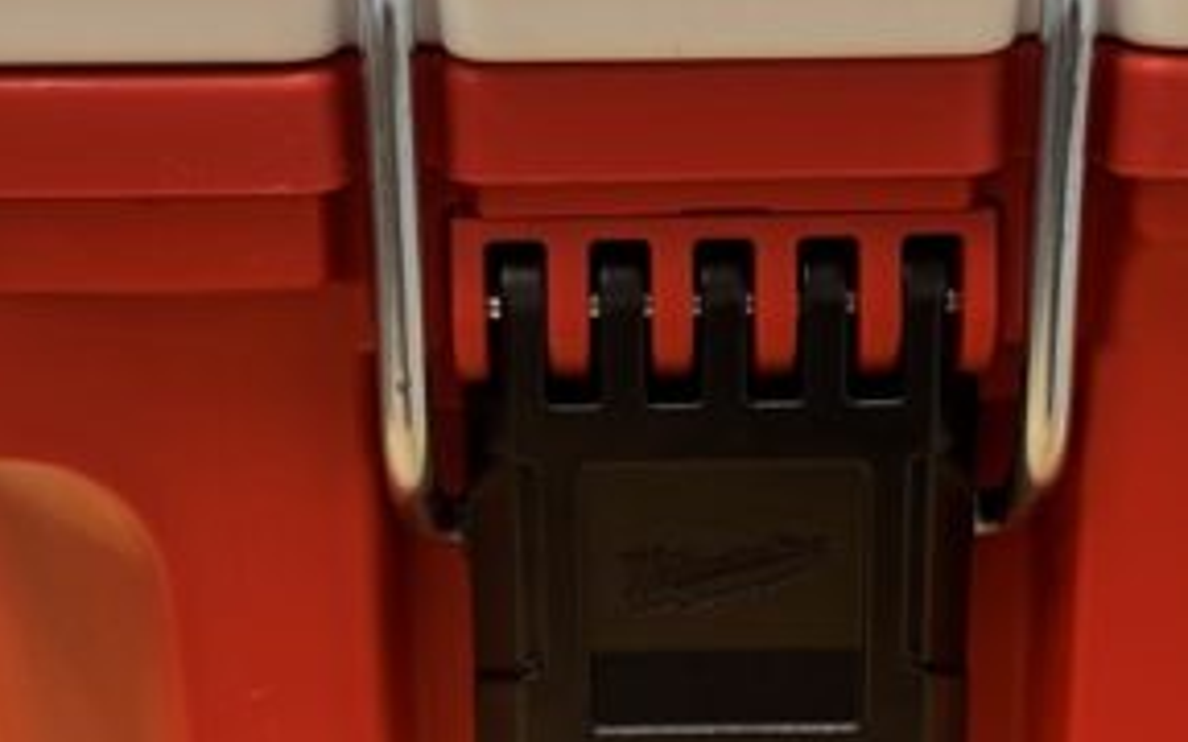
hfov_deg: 33.9
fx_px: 1943
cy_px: 301
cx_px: 687
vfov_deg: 21.6
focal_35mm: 60
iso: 32
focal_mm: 4.25
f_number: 1.8
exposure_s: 1/331
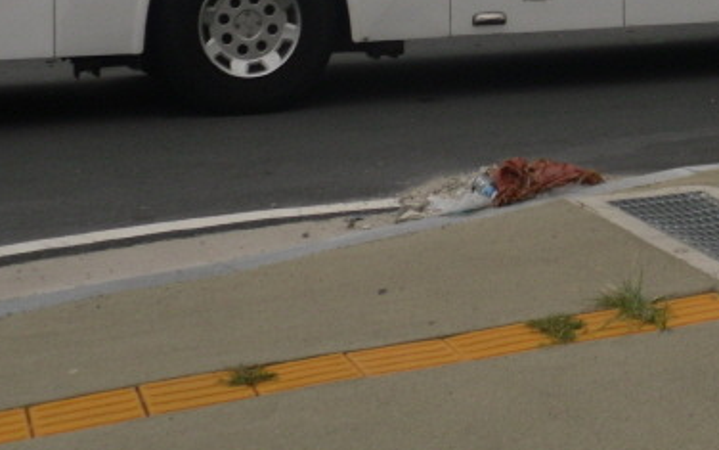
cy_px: -241
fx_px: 2547
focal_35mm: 130
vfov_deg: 9.8
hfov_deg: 16.0
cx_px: 534
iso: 80
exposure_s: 1/197
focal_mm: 6.3
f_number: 3.5
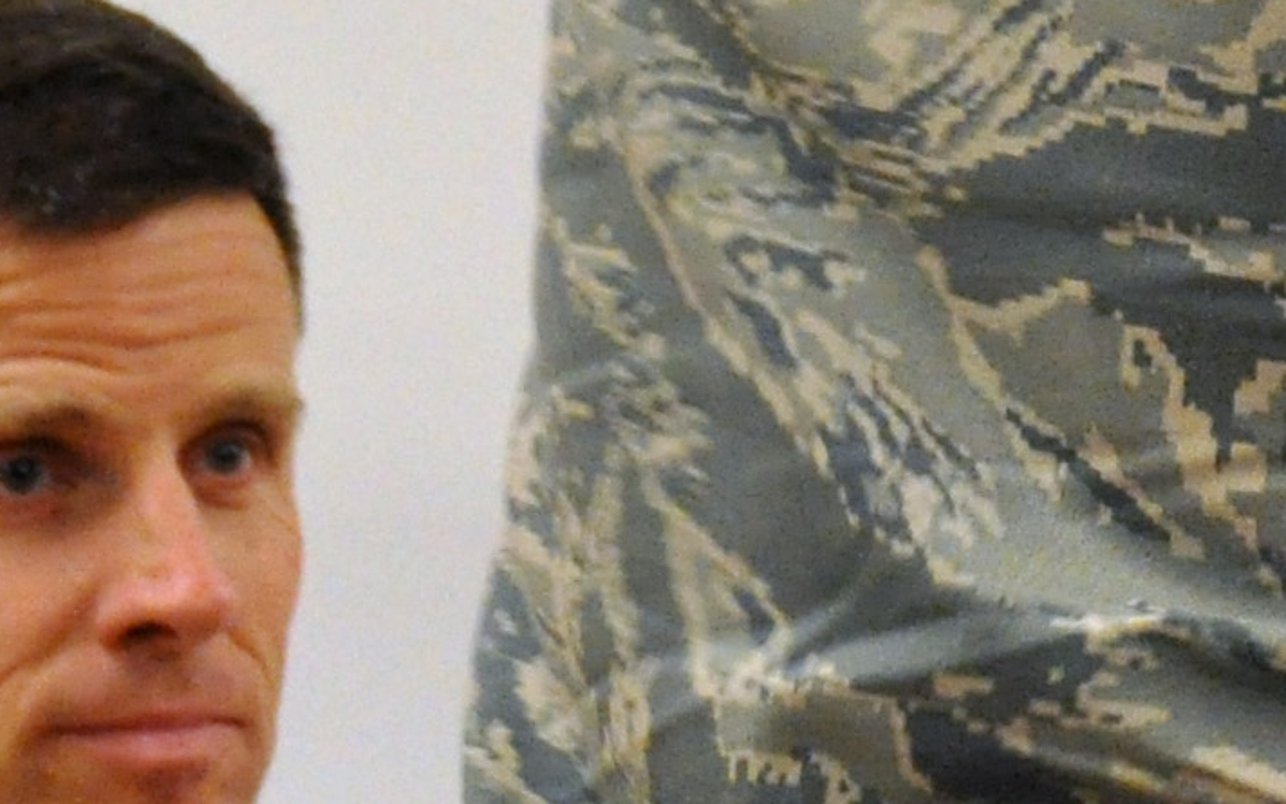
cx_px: 2184
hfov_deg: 4.5
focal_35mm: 460
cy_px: -352
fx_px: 16122
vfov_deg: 2.8
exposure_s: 1/50
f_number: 6.3
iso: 1600
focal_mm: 50
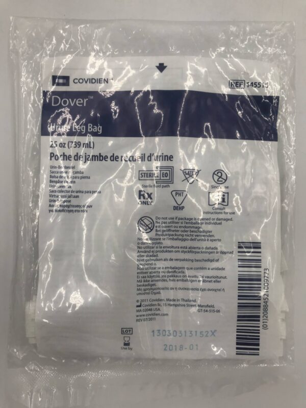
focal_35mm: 28
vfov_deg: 63.4
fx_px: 330
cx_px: 153
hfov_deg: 49.7
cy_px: 204
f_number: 1.8
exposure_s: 1/206
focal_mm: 3.99
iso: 20
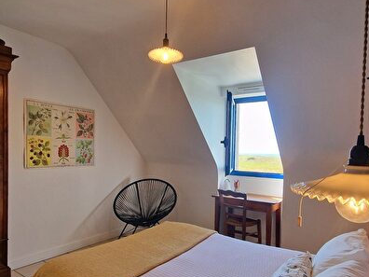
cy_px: 160
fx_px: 245
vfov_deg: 58.6
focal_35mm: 23
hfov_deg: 73.9
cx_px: 177
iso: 64
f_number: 2.2
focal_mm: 2.2
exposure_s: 1/100
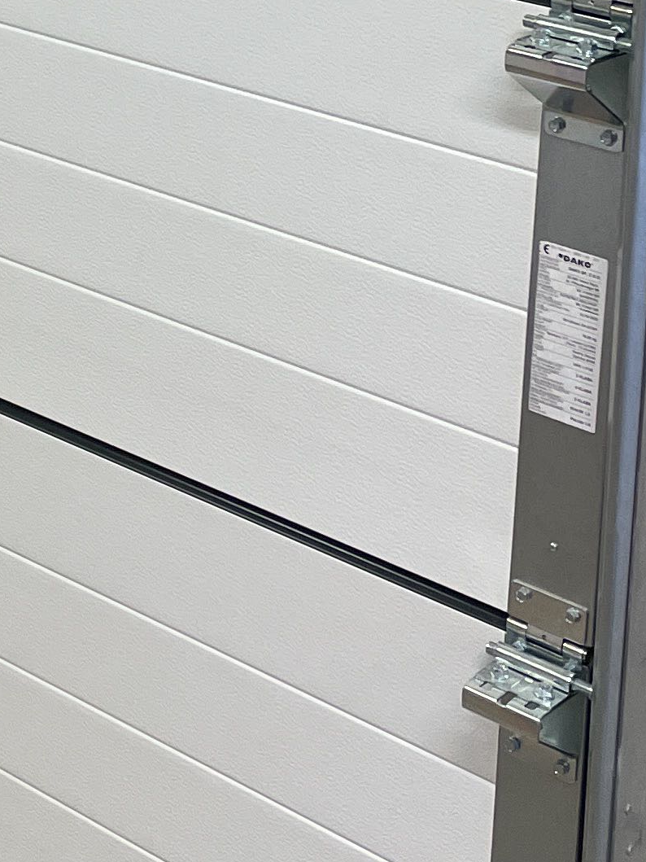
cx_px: -238
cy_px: -228
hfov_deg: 14.2
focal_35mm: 99
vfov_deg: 18.6
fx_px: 2464
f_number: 1.6
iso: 125
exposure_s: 1/100
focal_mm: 4.2
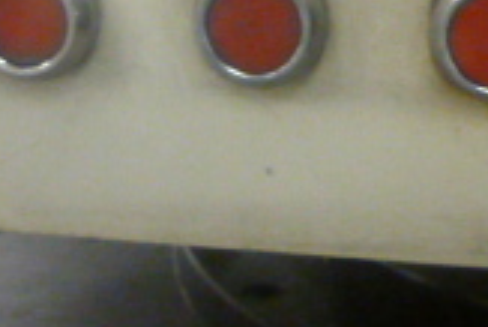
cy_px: -105
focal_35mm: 102
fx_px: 1384
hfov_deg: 19.9
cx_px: 323
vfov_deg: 13.0
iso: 800
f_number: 3.3
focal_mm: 4.1
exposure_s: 1/30
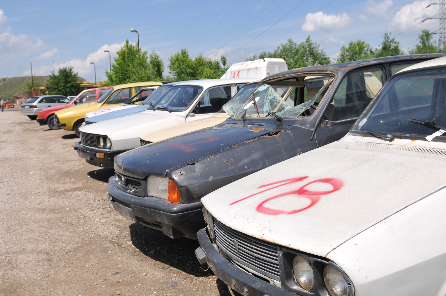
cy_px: 148
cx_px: 223
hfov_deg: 53.2
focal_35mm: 36
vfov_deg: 36.8
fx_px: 445
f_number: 6.7
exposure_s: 1/500
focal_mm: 24
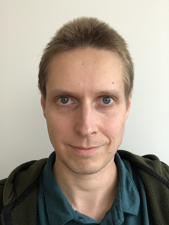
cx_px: 84
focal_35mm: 32
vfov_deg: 56.8
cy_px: 112
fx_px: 208
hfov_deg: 44.2
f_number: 2.2
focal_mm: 2.87
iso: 320
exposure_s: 1/40
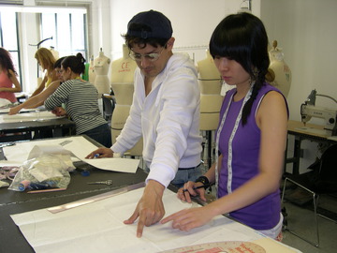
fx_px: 370
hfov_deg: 49.0
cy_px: 126
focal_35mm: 38
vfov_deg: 37.7
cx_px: 168
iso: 100
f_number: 2.8
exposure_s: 1/30
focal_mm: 8
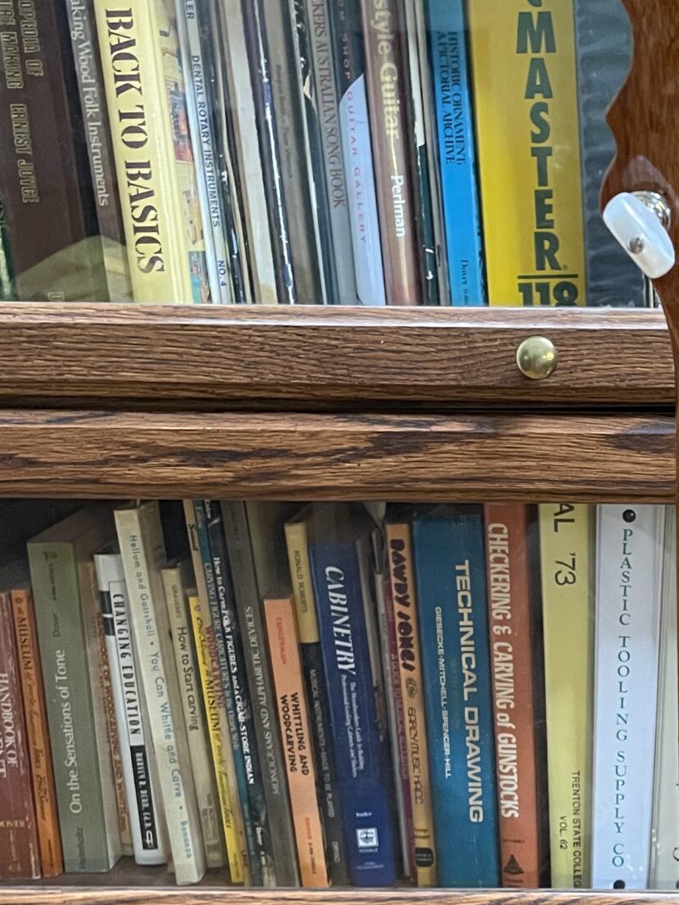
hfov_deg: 22.8
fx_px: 1596
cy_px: 692
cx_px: 726
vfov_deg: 31.1
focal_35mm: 61
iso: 640
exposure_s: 1/40
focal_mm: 4.2
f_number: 1.6
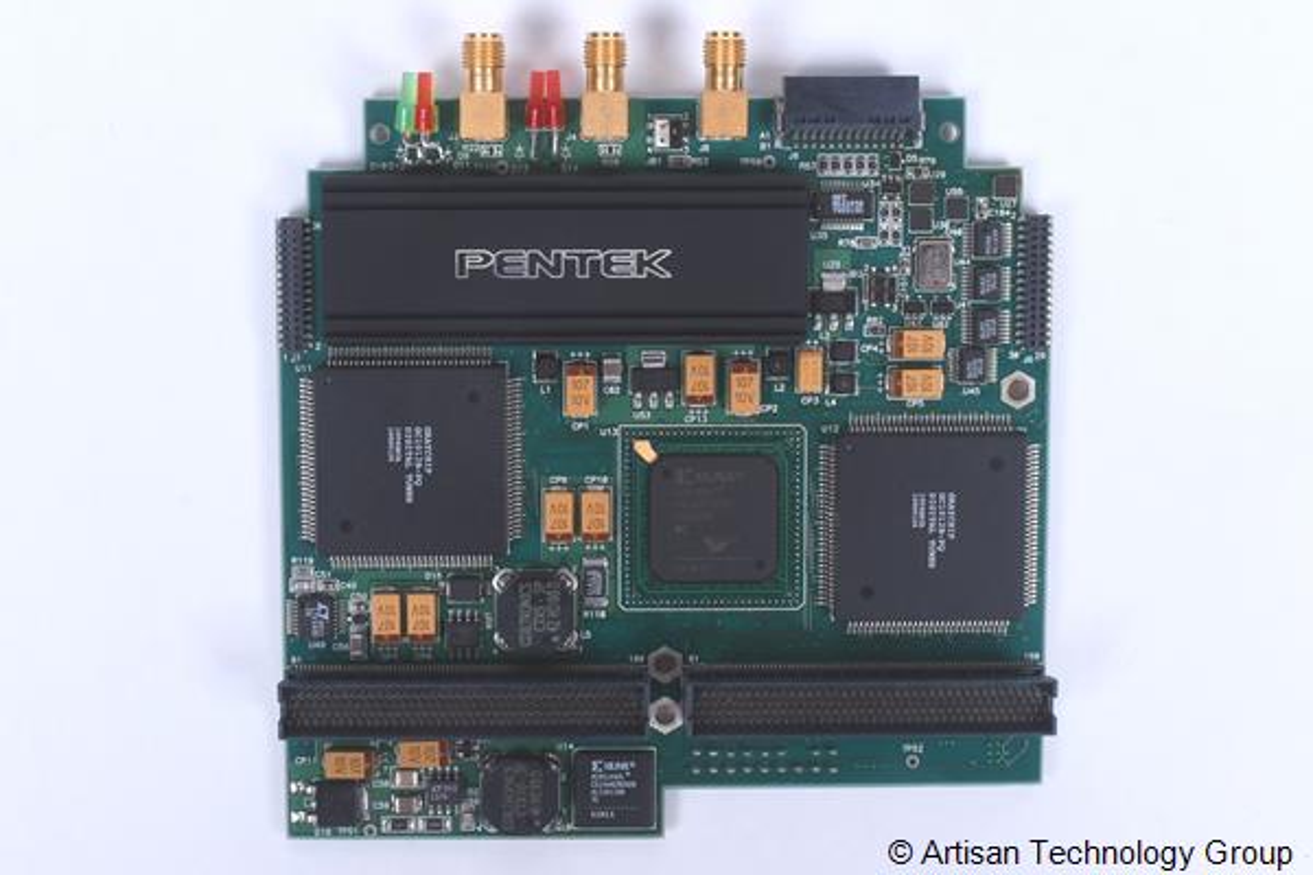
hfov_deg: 60.3
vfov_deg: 42.3
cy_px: 438
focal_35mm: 31
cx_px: 656
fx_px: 1131
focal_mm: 21
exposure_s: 1/200
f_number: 16
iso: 200
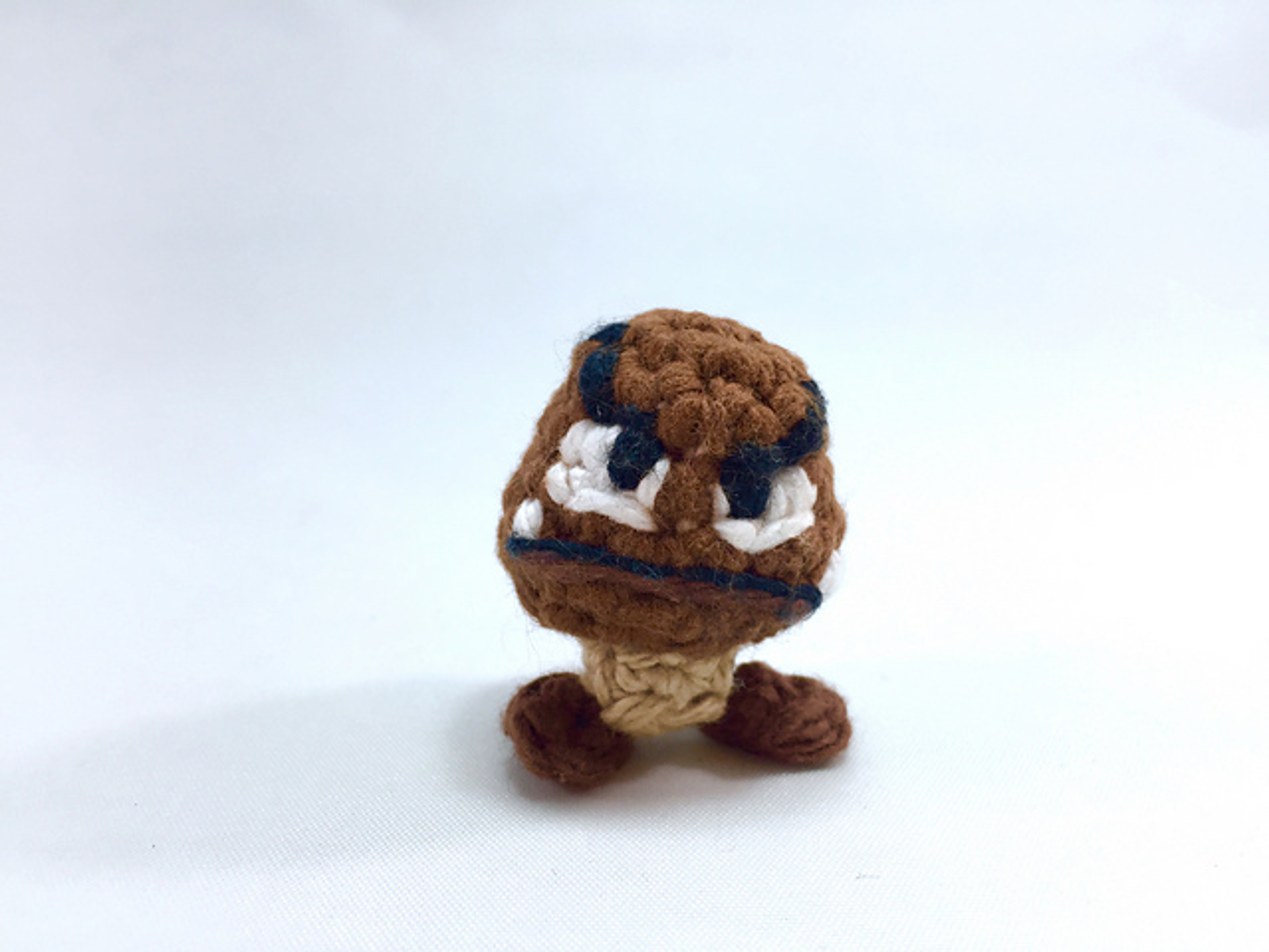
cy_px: 476
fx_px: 1063
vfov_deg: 48.2
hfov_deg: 61.7
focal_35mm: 29
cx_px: 634
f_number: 2.2
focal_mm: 4.15
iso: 50
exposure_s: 1/120
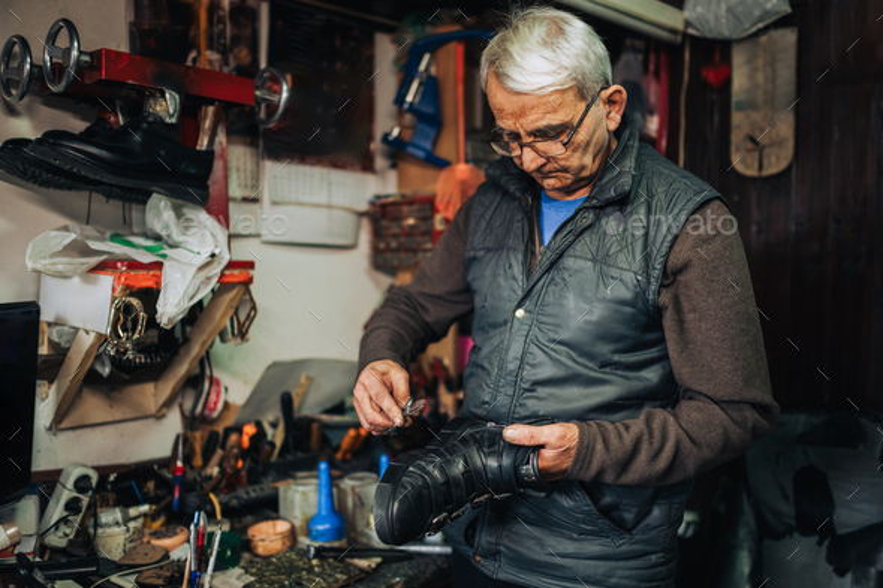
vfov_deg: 37.8
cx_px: 442
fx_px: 858
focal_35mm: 35
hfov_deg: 54.4
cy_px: 294
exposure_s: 1/320
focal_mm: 35
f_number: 1.4
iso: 320
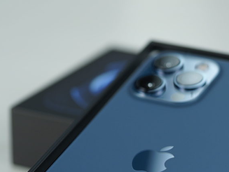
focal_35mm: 234
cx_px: 164
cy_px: 181
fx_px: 1548
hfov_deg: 8.5
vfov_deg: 6.3
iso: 160
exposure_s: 1/125
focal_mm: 90
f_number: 2.8
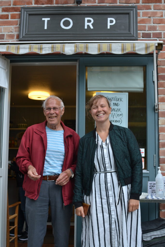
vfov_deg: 37.8
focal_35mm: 52
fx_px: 361
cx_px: 82
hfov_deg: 25.8
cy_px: 124
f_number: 5.6
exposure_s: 1/125
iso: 400
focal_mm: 35
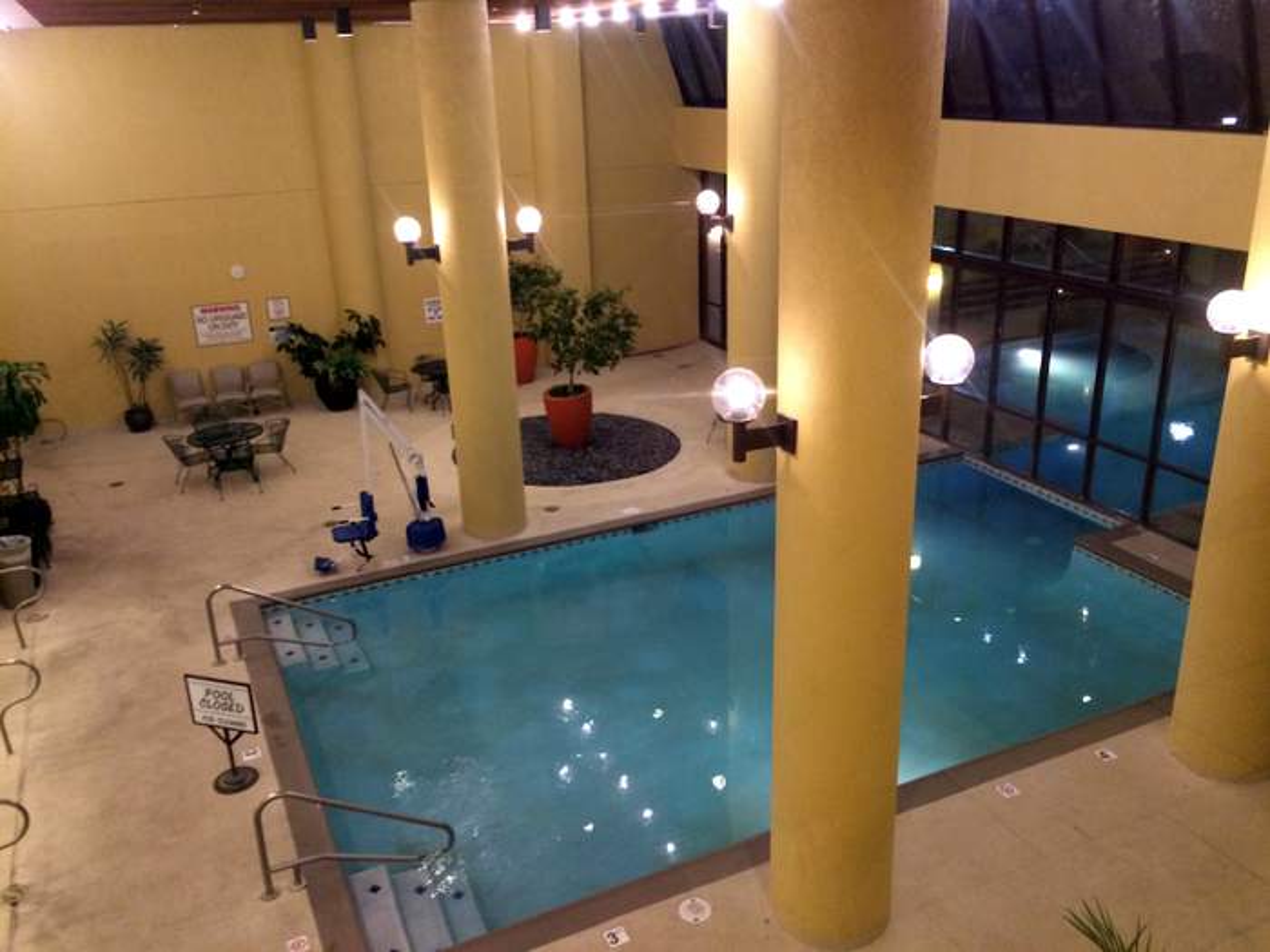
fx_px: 1064
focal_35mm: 29
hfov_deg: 61.7
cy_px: 476
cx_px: 635
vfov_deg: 48.2
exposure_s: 1/17
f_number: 2.2
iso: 320
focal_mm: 4.15
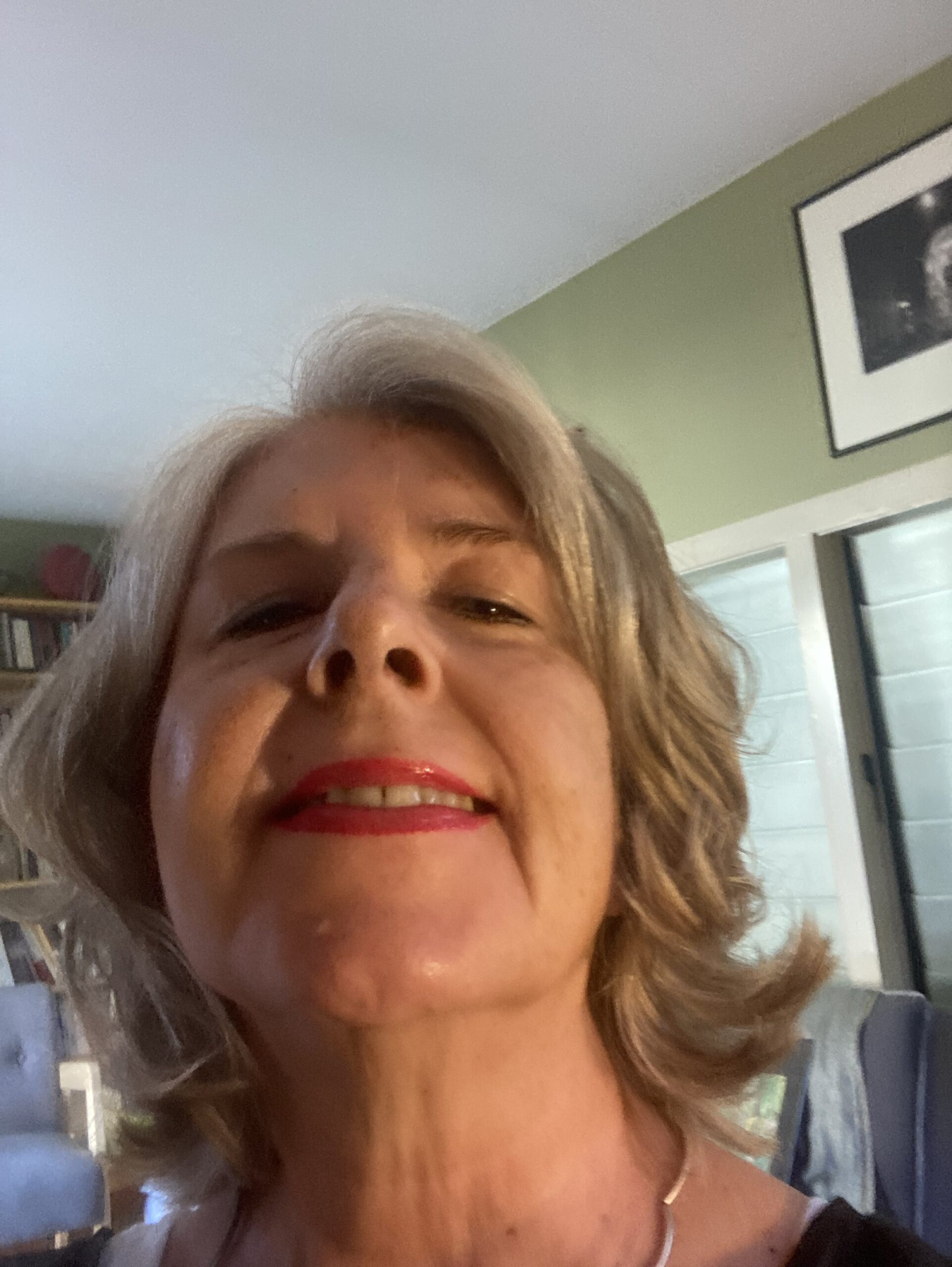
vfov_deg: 56.8
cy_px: 634
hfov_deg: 44.2
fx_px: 1172
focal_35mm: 32
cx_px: 476
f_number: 2.2
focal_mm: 2.87
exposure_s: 1/25
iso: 320
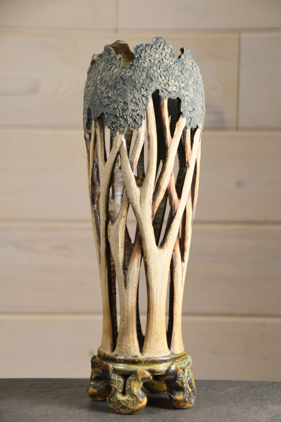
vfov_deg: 19.5
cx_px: 140
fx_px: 1229
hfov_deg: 13.0
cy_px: 211
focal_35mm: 105
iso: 2500
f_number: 5.6
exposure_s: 1/125
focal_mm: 70
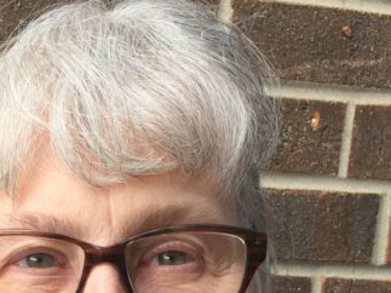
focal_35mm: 92
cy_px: 458
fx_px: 1039
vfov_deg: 14.8
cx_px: -8
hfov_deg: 20.6
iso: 32
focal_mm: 4.15
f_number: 2.2
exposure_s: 1/430
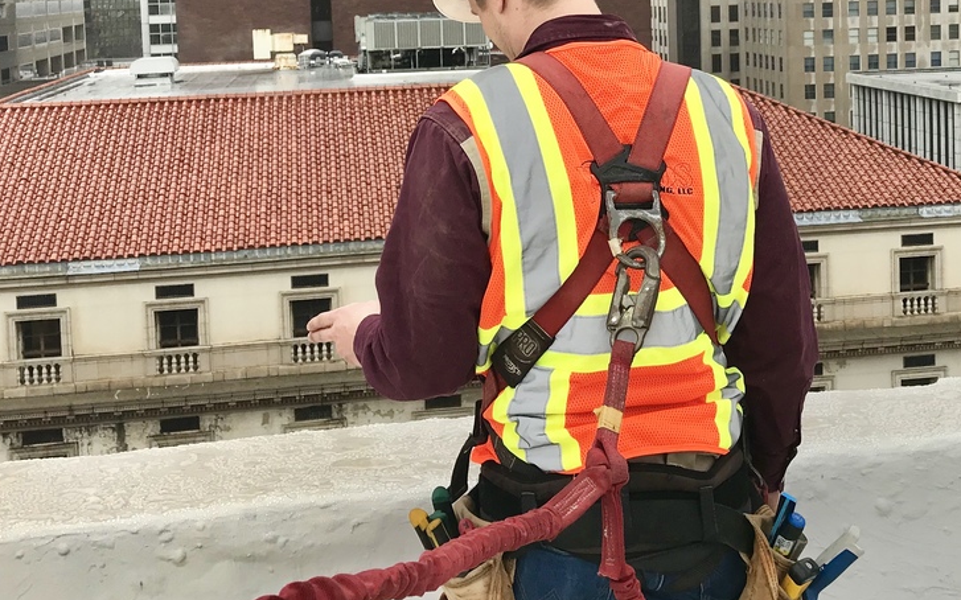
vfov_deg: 25.6
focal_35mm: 49
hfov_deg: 41.0
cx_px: 554
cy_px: 81
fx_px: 1283
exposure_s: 1/499
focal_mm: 3.99
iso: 20
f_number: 1.8
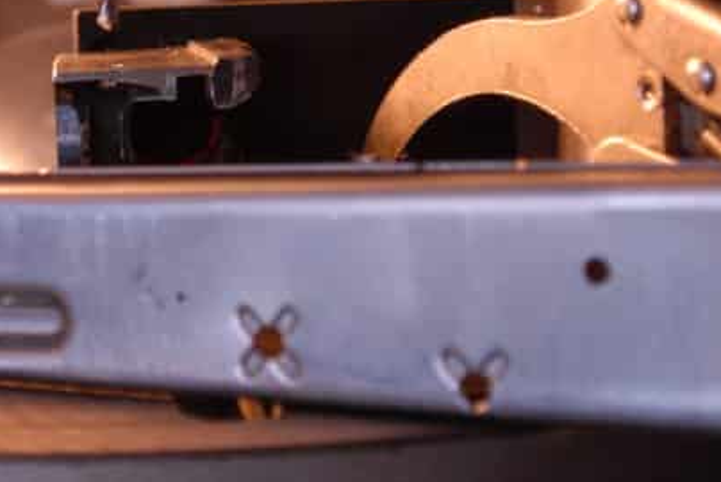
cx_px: 137
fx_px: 3146
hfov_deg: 13.0
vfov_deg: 8.7
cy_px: 93
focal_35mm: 157
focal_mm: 55
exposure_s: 1/20
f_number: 6.3
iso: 400
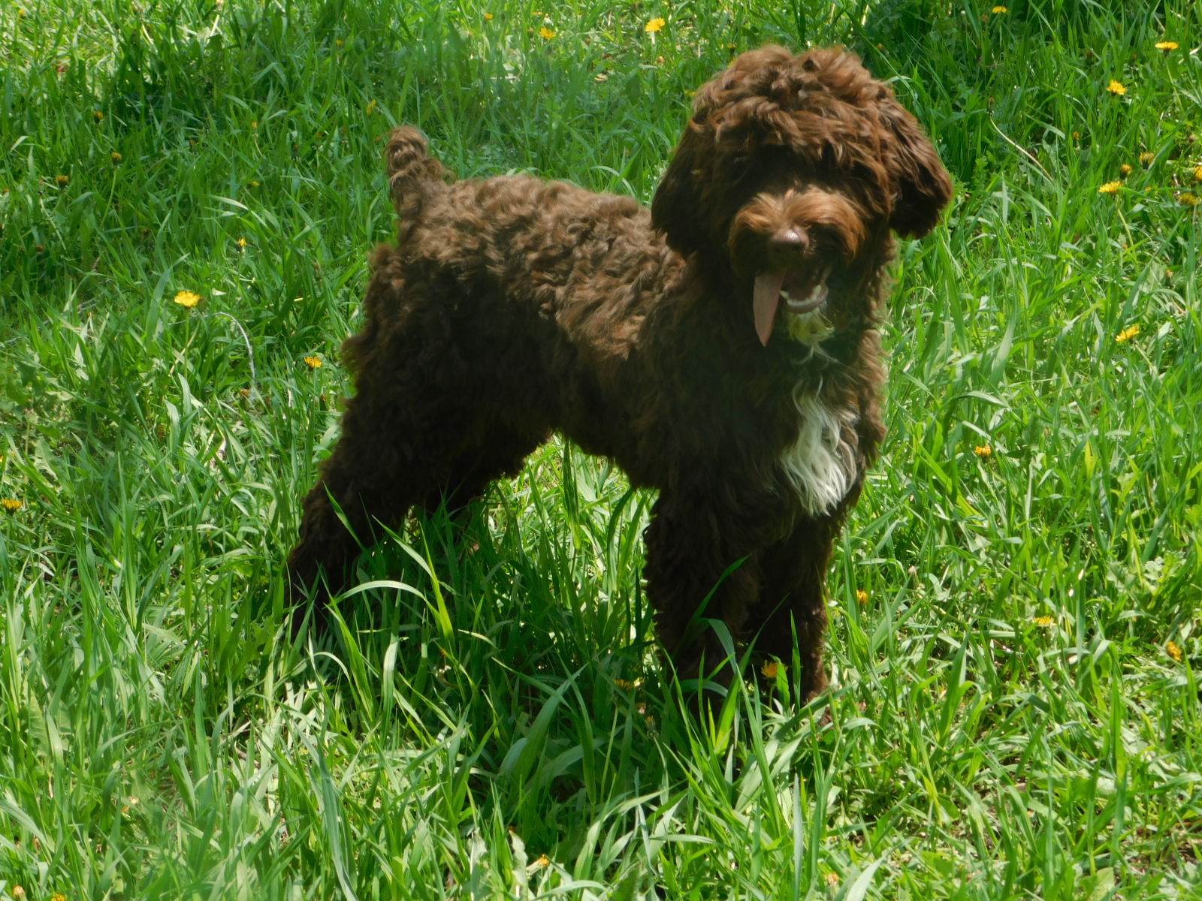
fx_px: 2778
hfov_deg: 24.4
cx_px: 601
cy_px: 450
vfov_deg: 18.4
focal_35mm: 80
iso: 125
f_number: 4.4
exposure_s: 1/320
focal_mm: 14.2
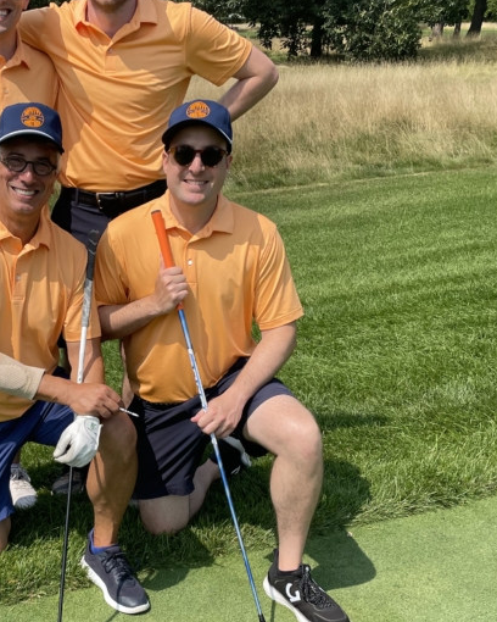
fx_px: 938
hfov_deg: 28.5
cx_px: 48
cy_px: 415
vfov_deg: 36.3
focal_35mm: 51
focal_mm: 4.2
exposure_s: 1/4000
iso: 32
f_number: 1.6
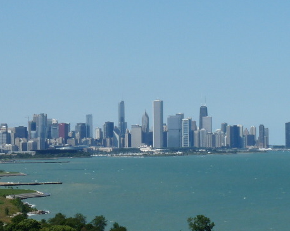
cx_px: 108
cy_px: 123
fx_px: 1347
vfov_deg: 9.8
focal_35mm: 157
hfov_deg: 12.3
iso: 100
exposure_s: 1/400
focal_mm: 11.5
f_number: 8
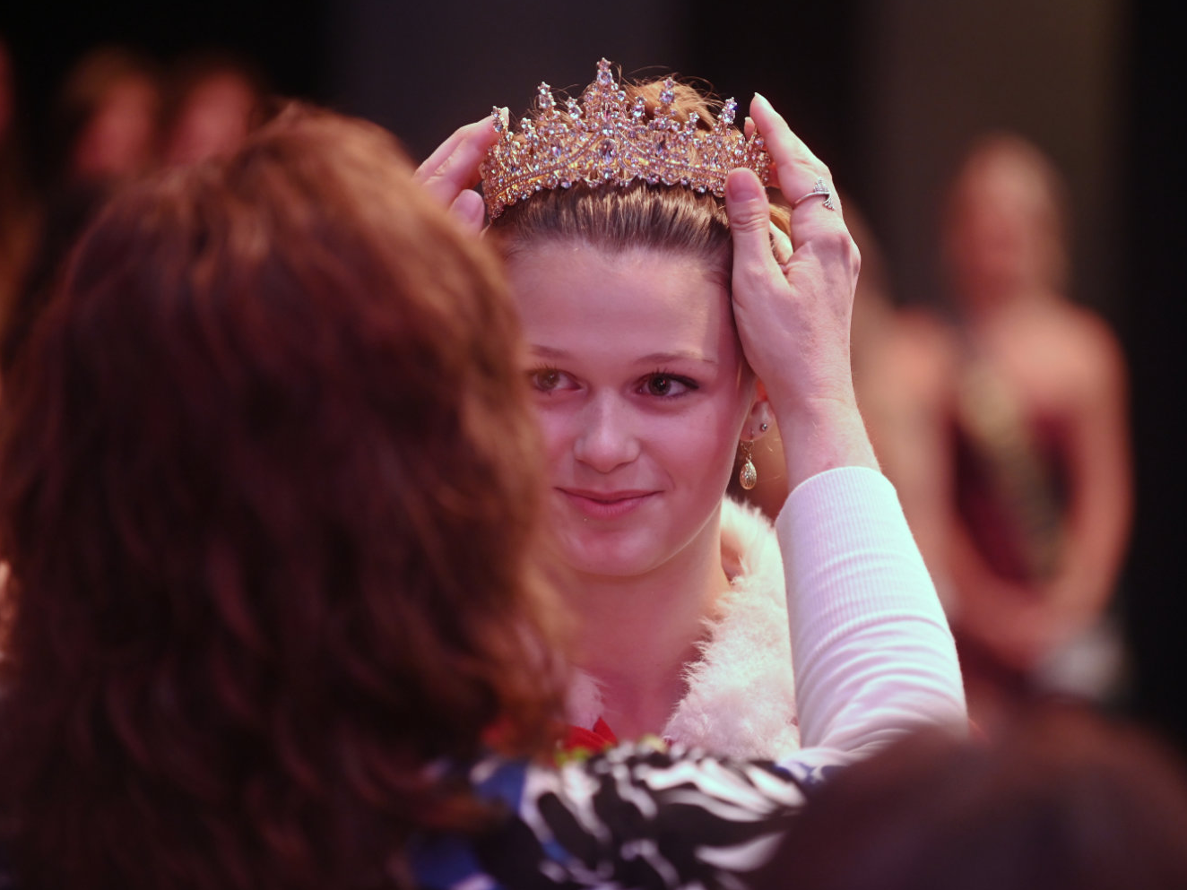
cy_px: 445
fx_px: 5041
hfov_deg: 13.4
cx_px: 624
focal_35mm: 147
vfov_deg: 10.1
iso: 2000
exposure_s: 1/200
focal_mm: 135
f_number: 2.8
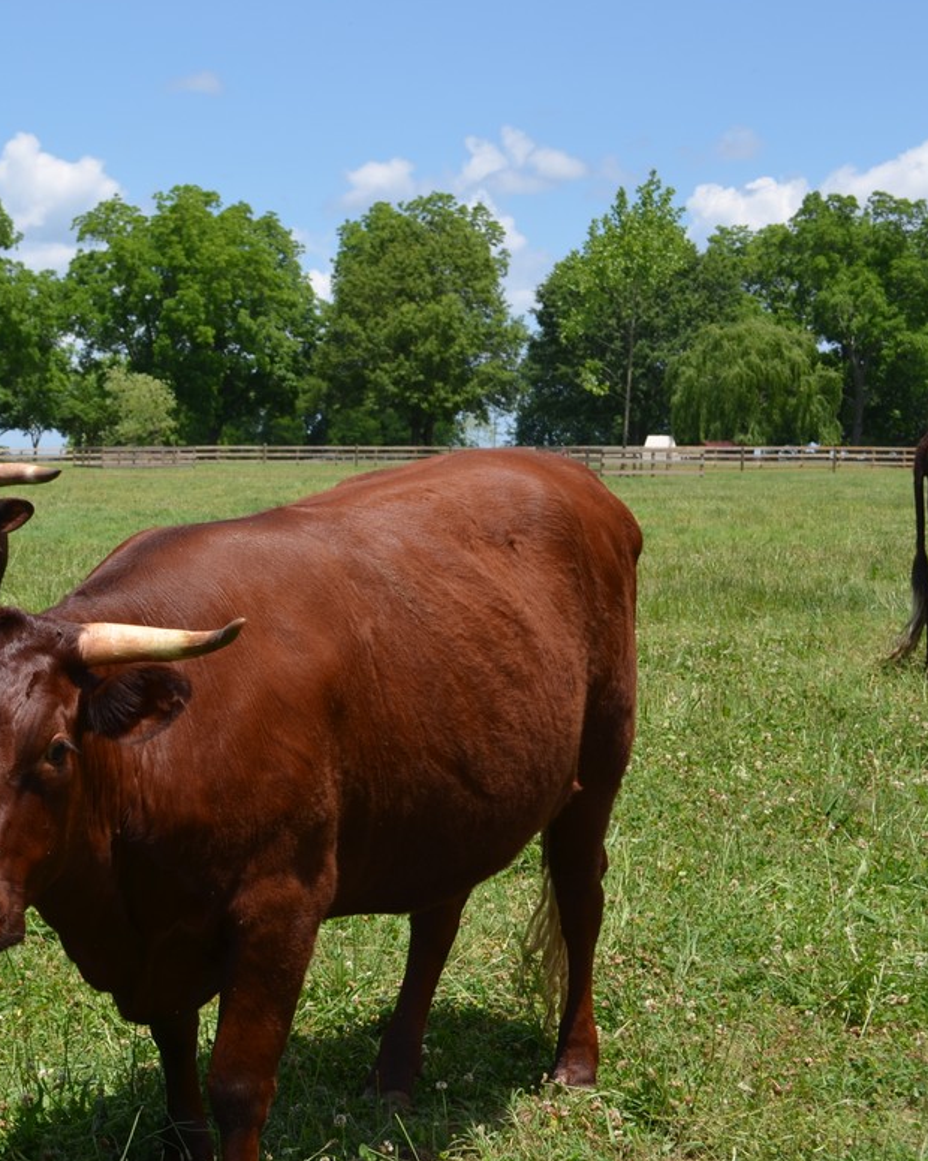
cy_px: 674
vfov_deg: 28.7
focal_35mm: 66
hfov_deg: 22.2
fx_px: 2266
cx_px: -19
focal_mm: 26
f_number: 8
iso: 100
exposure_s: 1/250
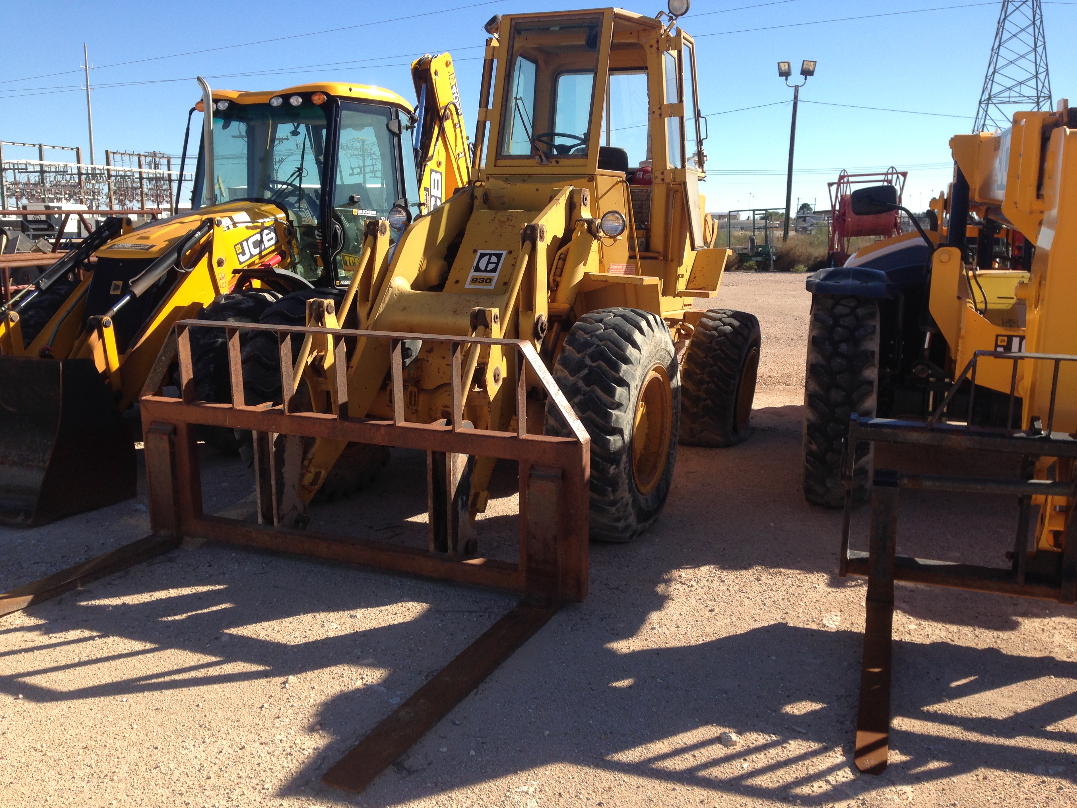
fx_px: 1027
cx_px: 538
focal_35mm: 33
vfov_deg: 42.9
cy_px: 404
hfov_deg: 55.4
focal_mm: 4.12
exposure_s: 1/968
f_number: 2.4
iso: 50
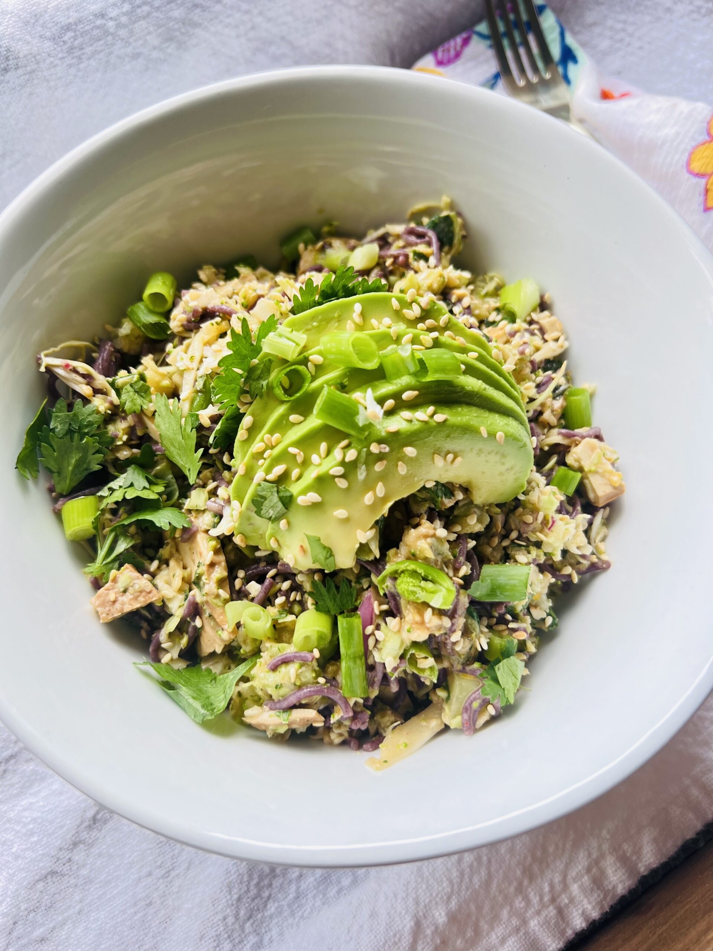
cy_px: 476
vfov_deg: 67.3
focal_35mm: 26
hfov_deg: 53.1
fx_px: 714
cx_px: 356
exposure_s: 1/121
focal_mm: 5.7
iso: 50
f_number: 1.5
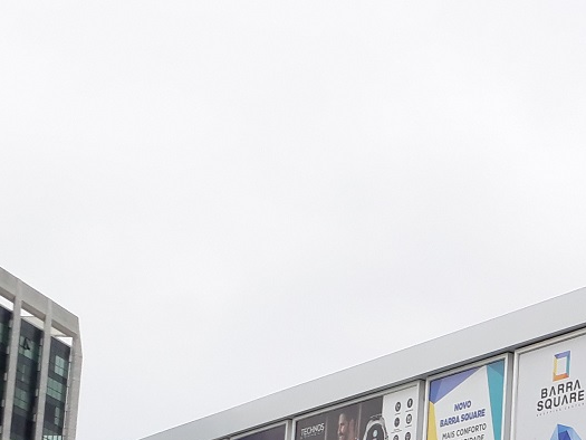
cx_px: 742
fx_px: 1439
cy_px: 594
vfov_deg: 16.3
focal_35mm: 85
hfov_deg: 21.1
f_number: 1.9
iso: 40
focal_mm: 3.6
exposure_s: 1/1271
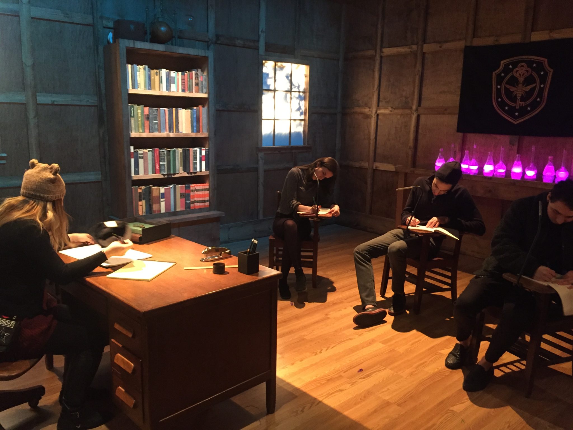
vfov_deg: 48.2
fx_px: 480
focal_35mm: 29
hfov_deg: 61.7
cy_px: 215
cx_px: 286
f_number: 2.2
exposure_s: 1/20
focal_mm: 4.15
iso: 250
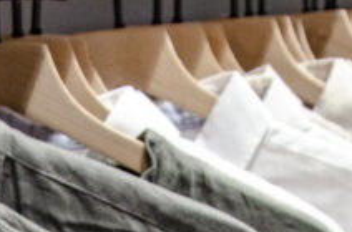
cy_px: 560
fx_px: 1769
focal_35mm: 181
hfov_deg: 11.3
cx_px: 60
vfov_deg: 7.1
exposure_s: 1/80
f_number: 6.3
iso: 200
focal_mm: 25
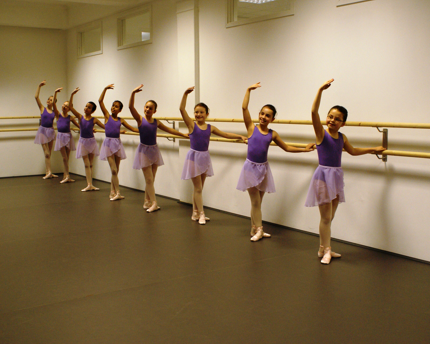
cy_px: 172
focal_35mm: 44
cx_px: 215
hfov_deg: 42.0
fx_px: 560
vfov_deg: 34.2
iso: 800
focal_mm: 26
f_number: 5
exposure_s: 1/40
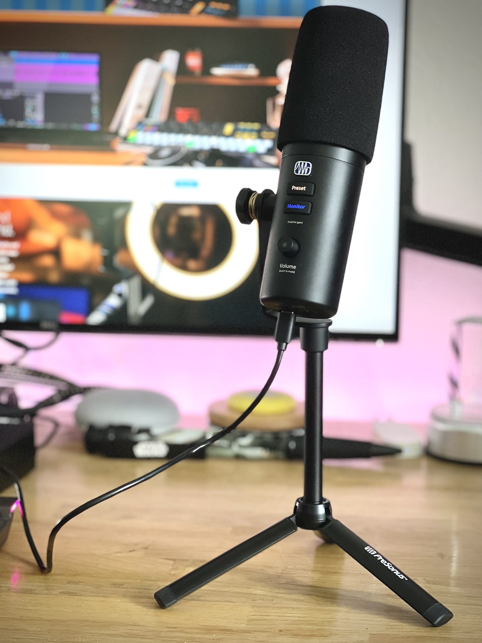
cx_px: 241
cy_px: 322
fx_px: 1430
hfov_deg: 19.1
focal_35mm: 77
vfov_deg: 25.3
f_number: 2.8
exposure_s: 1/40
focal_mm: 9
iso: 200
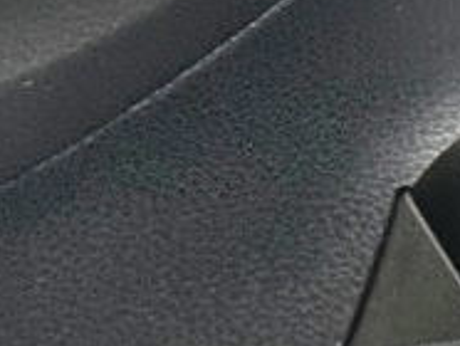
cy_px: -198
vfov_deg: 5.6
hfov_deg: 7.4
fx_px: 3513
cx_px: 710
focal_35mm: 264
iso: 640
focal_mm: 6.86
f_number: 1.78
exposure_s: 1/30
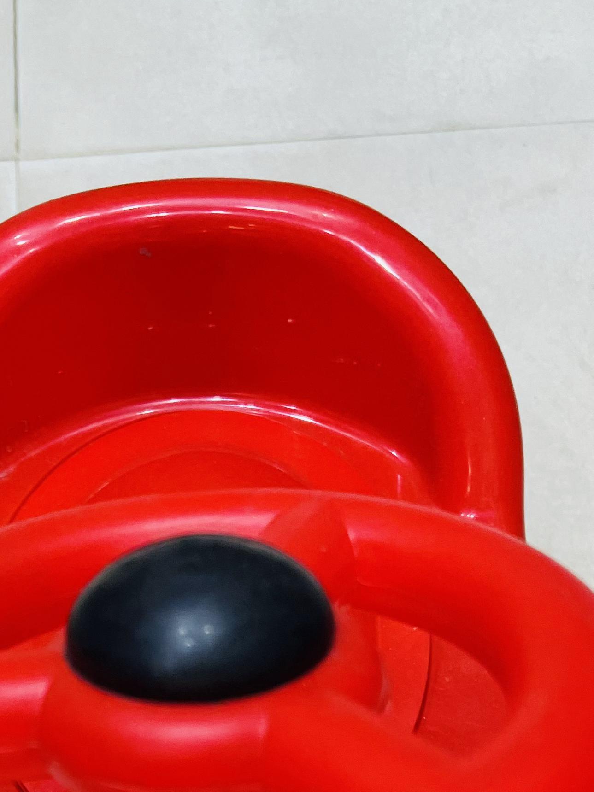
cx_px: 181
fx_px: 1396
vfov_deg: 28.5
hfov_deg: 23.9
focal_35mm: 61
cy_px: 894
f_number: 1.5
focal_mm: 5.7
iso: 125
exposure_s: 1/110
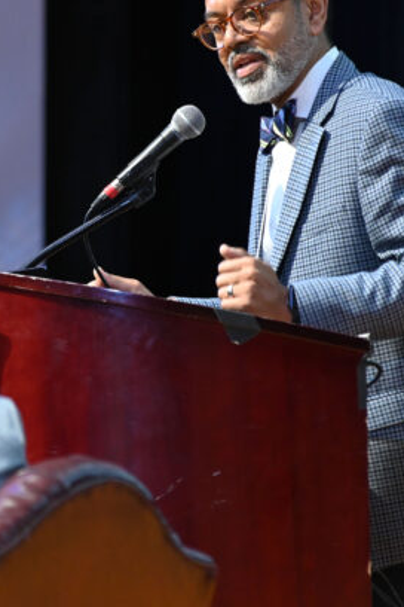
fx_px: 6447
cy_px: 264
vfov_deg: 5.4
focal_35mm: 383
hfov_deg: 3.6
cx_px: -41
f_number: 5.6
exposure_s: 1/125
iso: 3200
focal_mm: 185
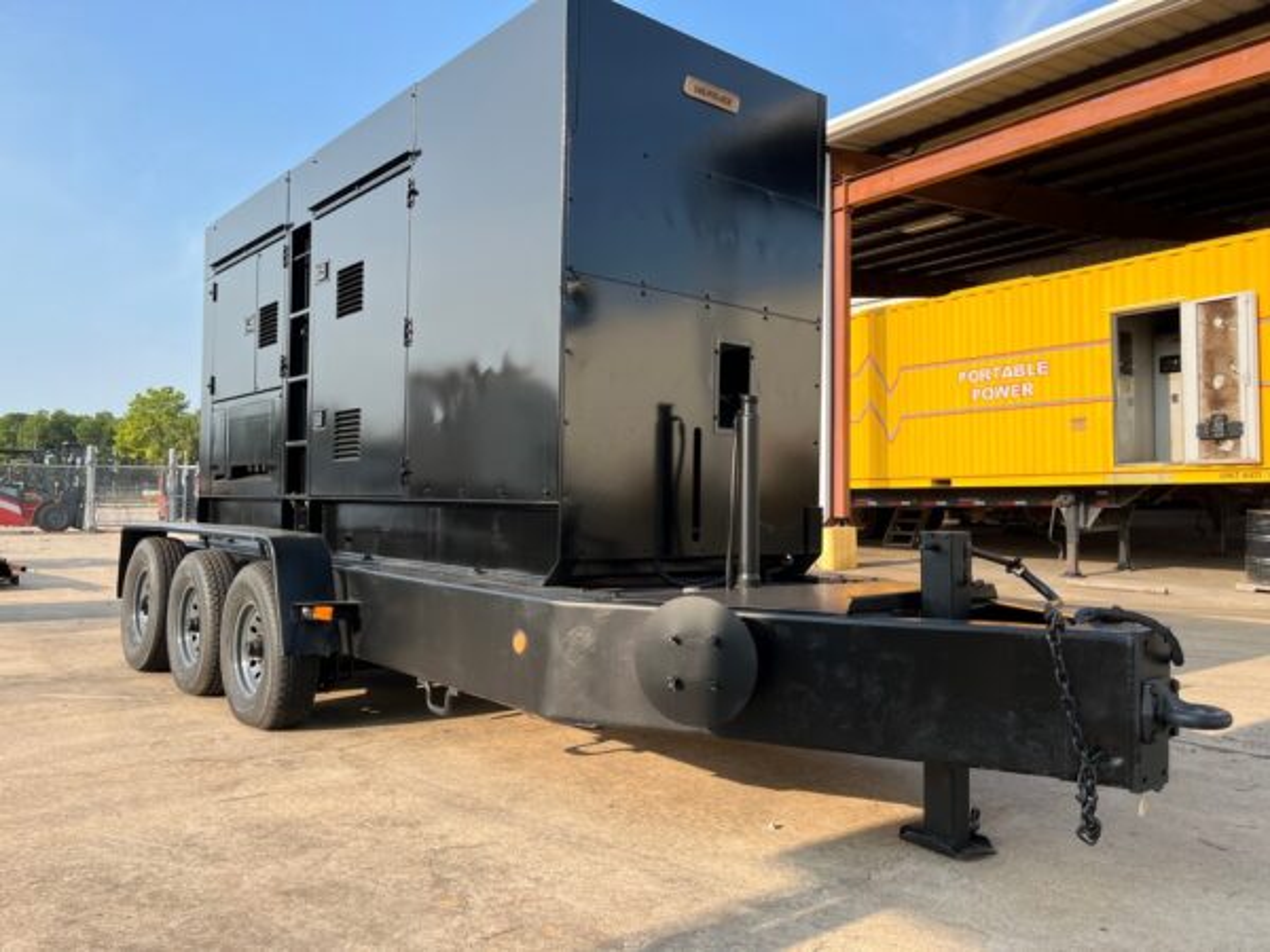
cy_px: 476
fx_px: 954
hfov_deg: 67.3
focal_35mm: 26
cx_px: 635
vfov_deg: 53.1
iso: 50
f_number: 1.6
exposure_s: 1/1129
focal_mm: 5.1
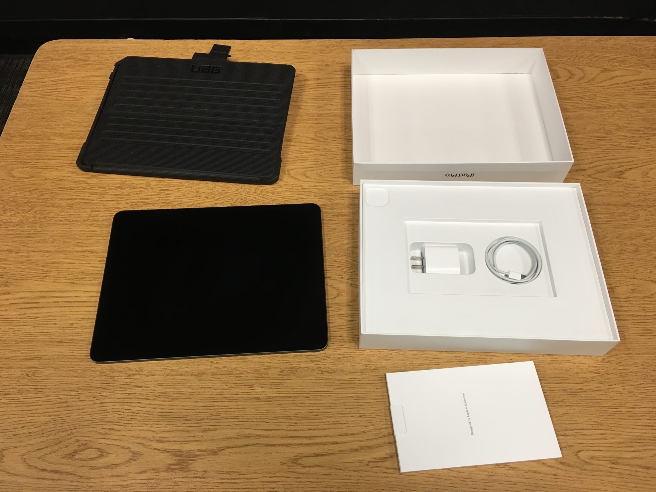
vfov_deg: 48.2
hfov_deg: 61.7
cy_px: 246
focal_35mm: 29
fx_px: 550
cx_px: 328
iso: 80
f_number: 2.2
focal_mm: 4.15
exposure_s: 1/30
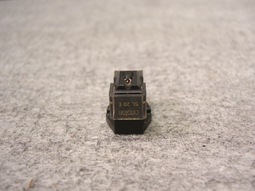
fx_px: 280
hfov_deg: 49.0
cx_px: 128
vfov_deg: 37.7
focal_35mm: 38
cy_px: 96
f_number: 2.8
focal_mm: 7.9
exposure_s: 1/30
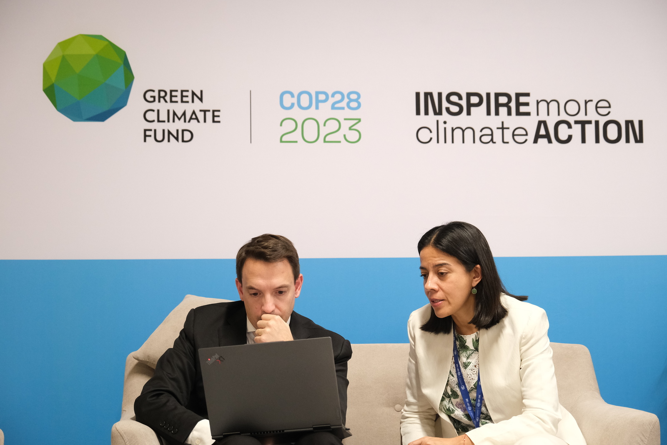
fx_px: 1149
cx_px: 334
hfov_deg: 32.4
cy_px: 222
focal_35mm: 62
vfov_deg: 21.9
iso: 2500
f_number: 2.8
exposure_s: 1/125
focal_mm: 41.4
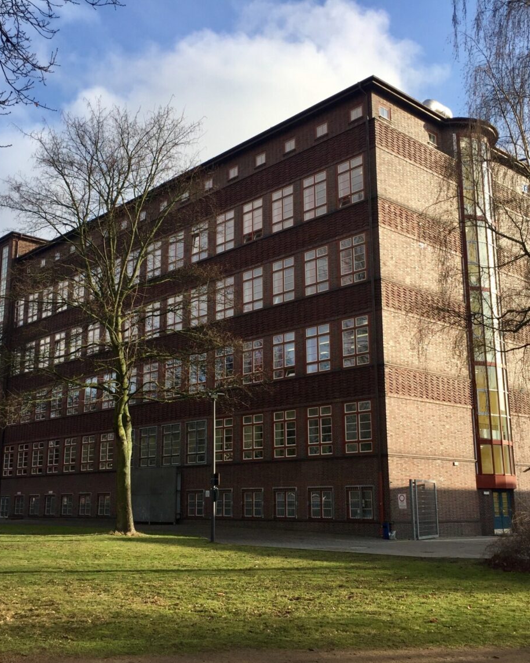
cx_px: 261
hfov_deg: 39.2
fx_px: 745
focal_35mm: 38
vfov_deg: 47.9
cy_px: 333
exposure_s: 1/1068
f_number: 2.2
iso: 32
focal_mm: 4.15
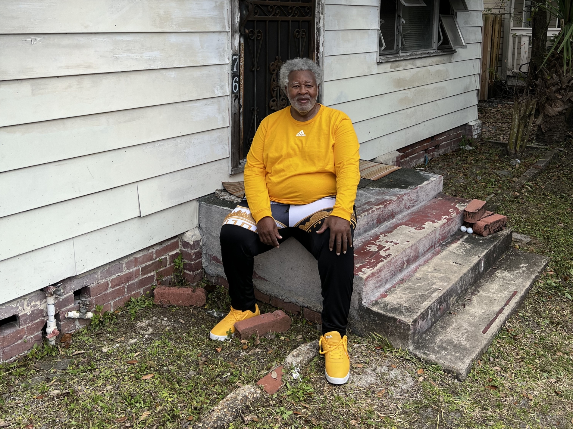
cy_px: 94
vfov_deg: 39.3
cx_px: 284
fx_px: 579
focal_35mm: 35
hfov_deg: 52.6
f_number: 1.5
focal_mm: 5.7
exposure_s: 1/1869
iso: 50
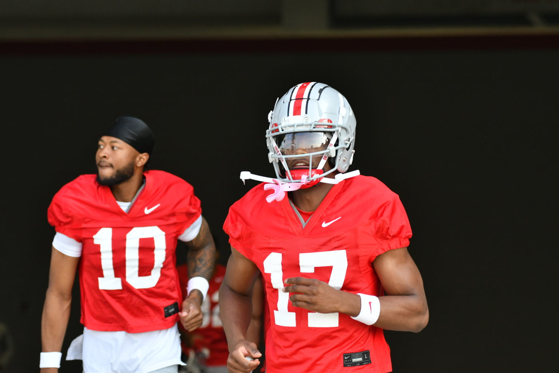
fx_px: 4658
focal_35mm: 300
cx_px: 280
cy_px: 186
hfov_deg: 6.9
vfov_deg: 4.6
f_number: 6.3
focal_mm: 200
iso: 1000
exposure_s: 1/640
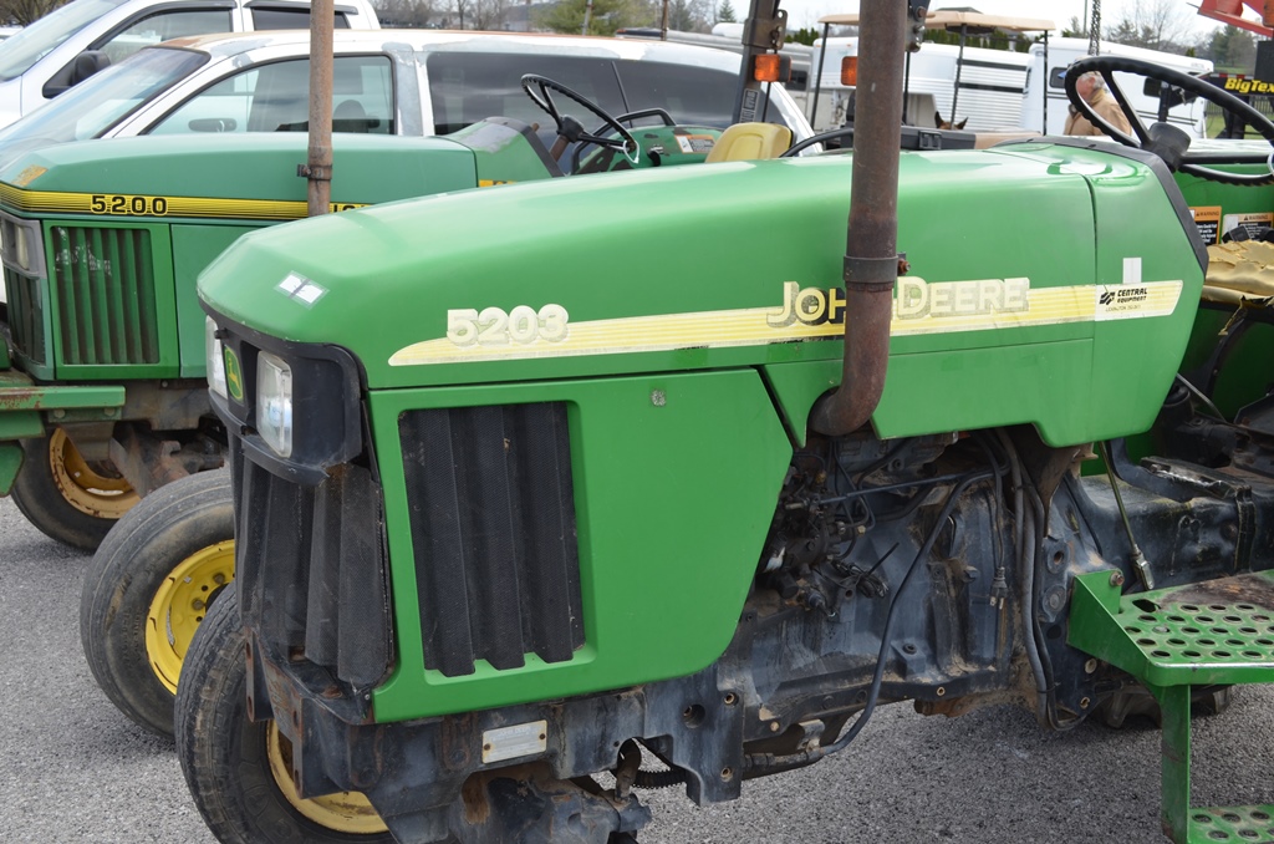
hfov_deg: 46.5
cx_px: 637
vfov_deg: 31.7
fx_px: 1483
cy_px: 422
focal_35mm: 42
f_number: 7.1
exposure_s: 1/200
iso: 200
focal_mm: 28
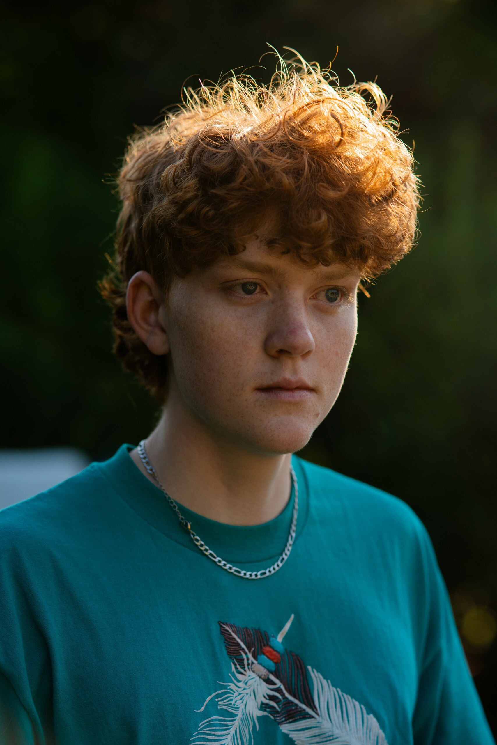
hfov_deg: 16.1
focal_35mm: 85
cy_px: 372
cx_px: 248
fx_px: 1760
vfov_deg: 23.9
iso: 100
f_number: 2.8
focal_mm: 85
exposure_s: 1/640
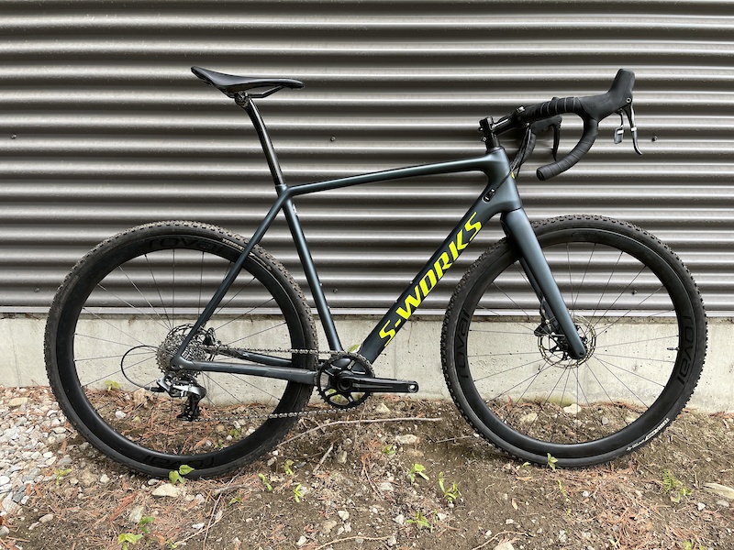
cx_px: 367
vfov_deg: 53.1
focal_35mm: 26
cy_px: 275
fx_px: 551
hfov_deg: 67.3
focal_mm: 4.2
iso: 64
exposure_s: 1/121
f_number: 1.6
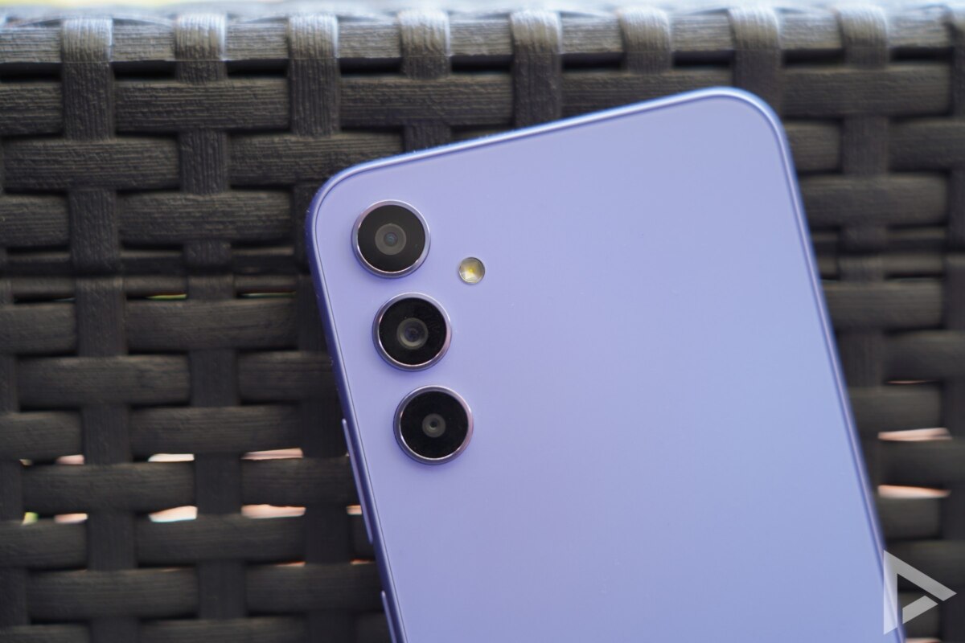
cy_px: 322
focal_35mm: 79
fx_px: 2117
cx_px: 482
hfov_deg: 25.7
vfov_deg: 17.3
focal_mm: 79
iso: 125
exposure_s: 1/80
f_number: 4
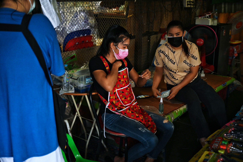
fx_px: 277
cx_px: 122
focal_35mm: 41
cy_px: 81
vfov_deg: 32.6
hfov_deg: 47.4
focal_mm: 41
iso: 1250
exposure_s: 1/160
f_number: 2.8
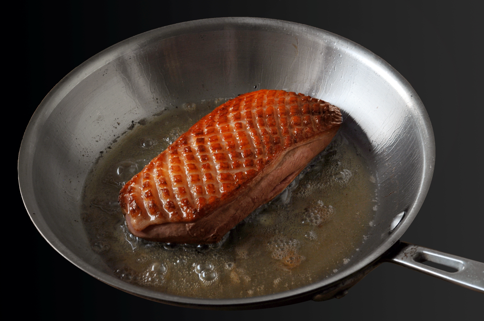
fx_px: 1007
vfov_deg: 18.1
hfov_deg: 27.0
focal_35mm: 75
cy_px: 160
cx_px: 242
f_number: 4.5
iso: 400
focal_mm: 50
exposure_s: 1/80
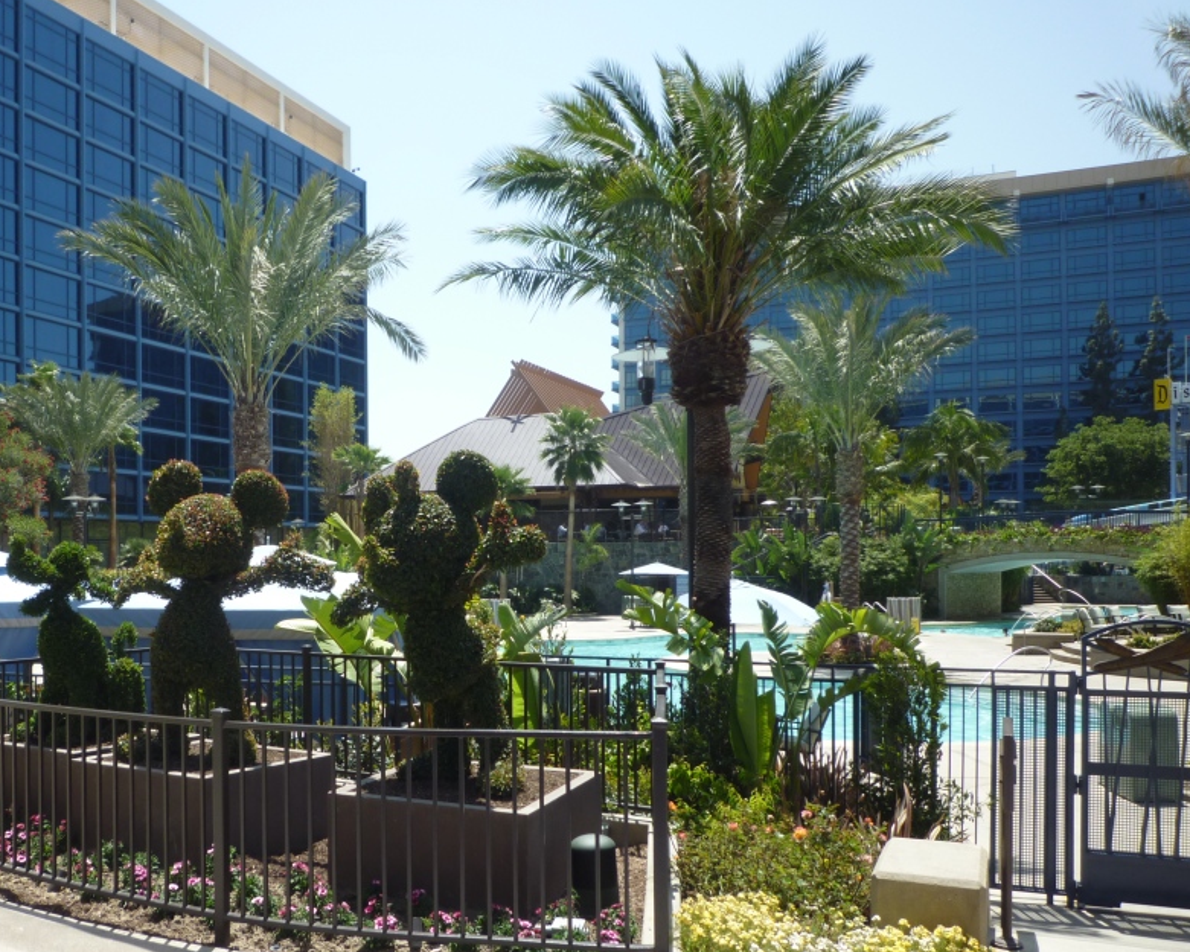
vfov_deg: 45.5
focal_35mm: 32
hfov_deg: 54.7
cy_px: 576
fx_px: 1127
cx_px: 416
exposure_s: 1/500
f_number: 3.2
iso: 80
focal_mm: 4.4
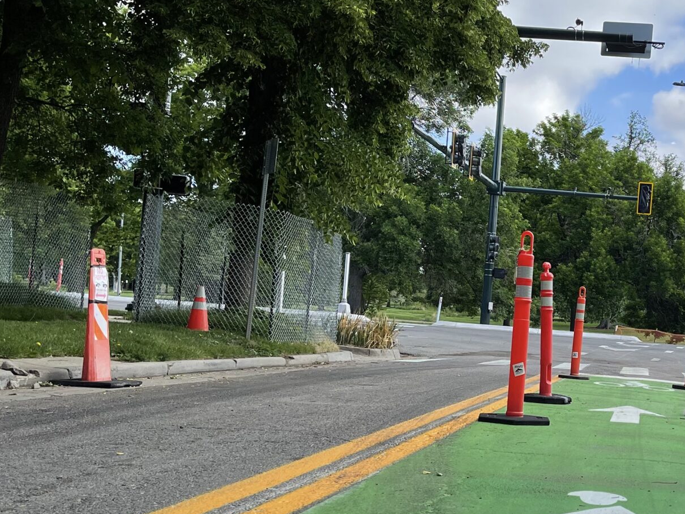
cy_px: 312
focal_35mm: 55
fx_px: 1089
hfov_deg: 33.1
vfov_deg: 26.5
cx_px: 616
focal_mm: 5.1
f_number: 1.6
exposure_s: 1/2012
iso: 32
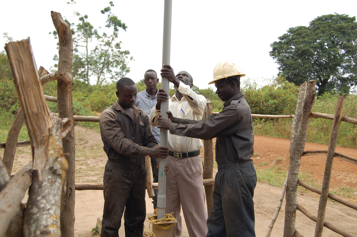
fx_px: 416
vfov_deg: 31.8
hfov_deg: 46.4
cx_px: 178
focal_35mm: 42
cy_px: 118
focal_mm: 28
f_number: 6.3
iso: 200
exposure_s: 1/160
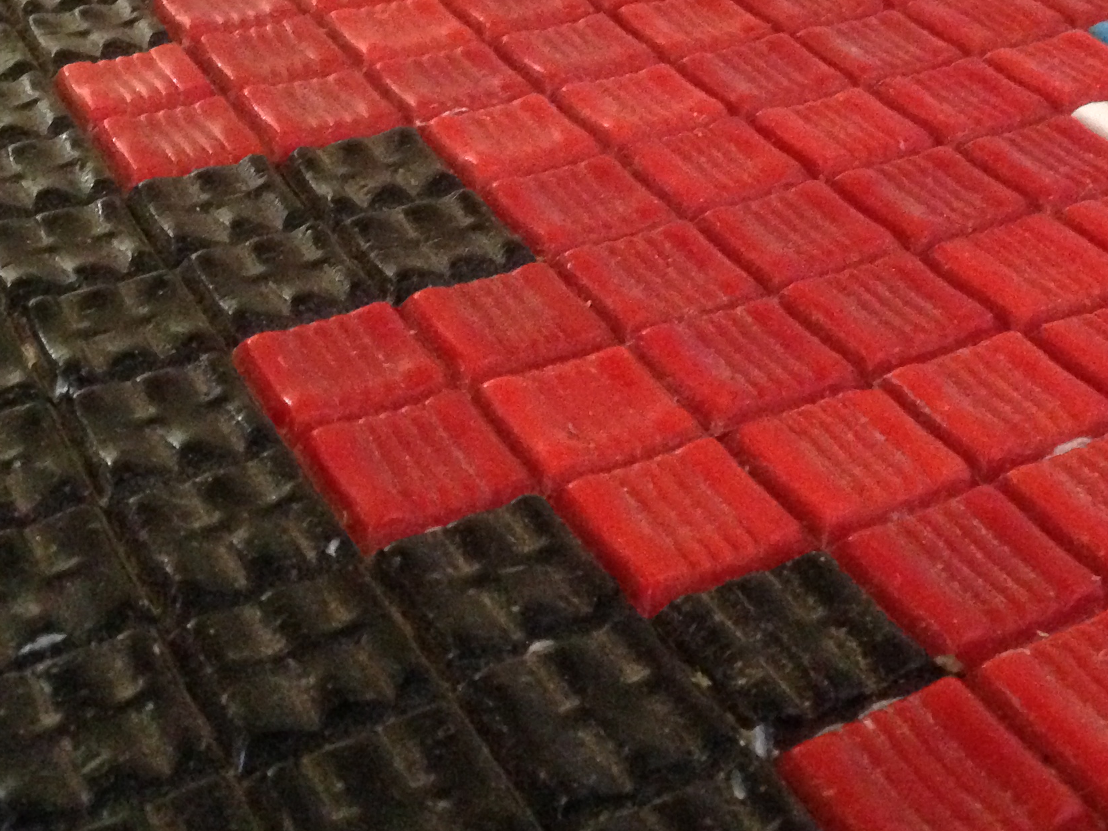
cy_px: 31
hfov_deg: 29.8
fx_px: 2081
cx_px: 617
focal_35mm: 65
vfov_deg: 21.9
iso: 640
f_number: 2.4
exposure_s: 1/15
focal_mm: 4.12
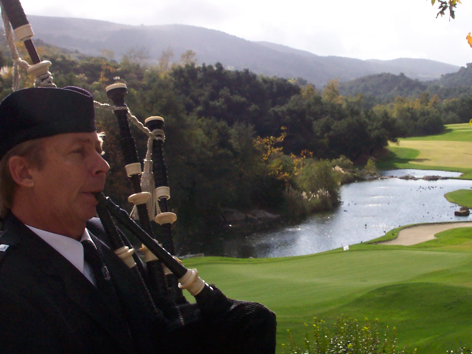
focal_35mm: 60
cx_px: 269
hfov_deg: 32.1
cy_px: 160
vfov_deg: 24.4
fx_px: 818
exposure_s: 1/180
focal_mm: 7.5
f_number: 9.5
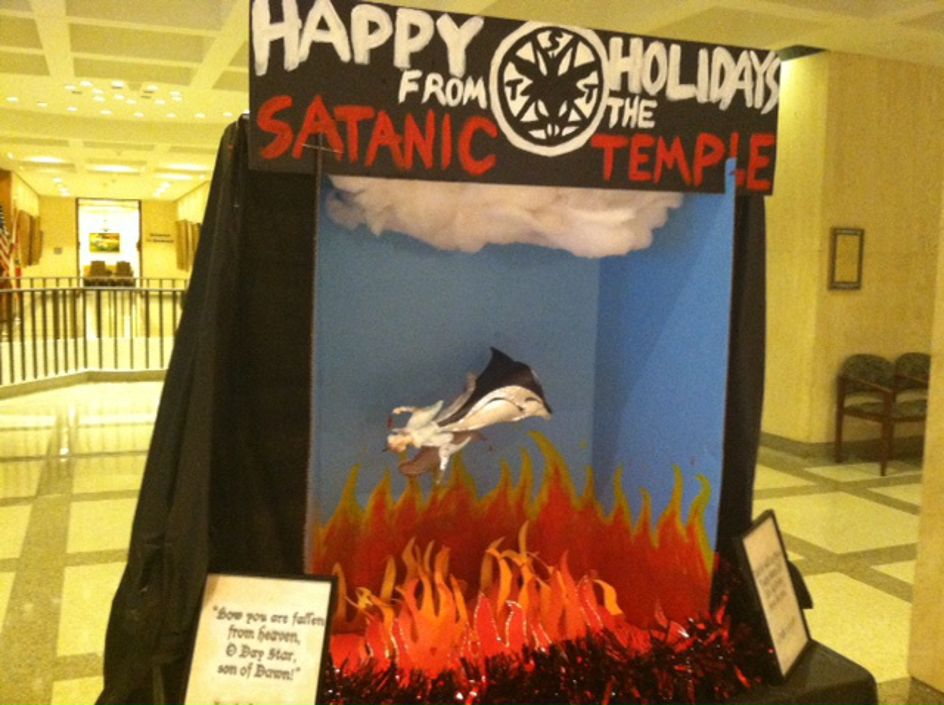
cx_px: 472
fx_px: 953
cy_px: 352
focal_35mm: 35
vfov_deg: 40.6
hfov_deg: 52.7
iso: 640
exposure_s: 1/15
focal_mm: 3.85
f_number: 2.8
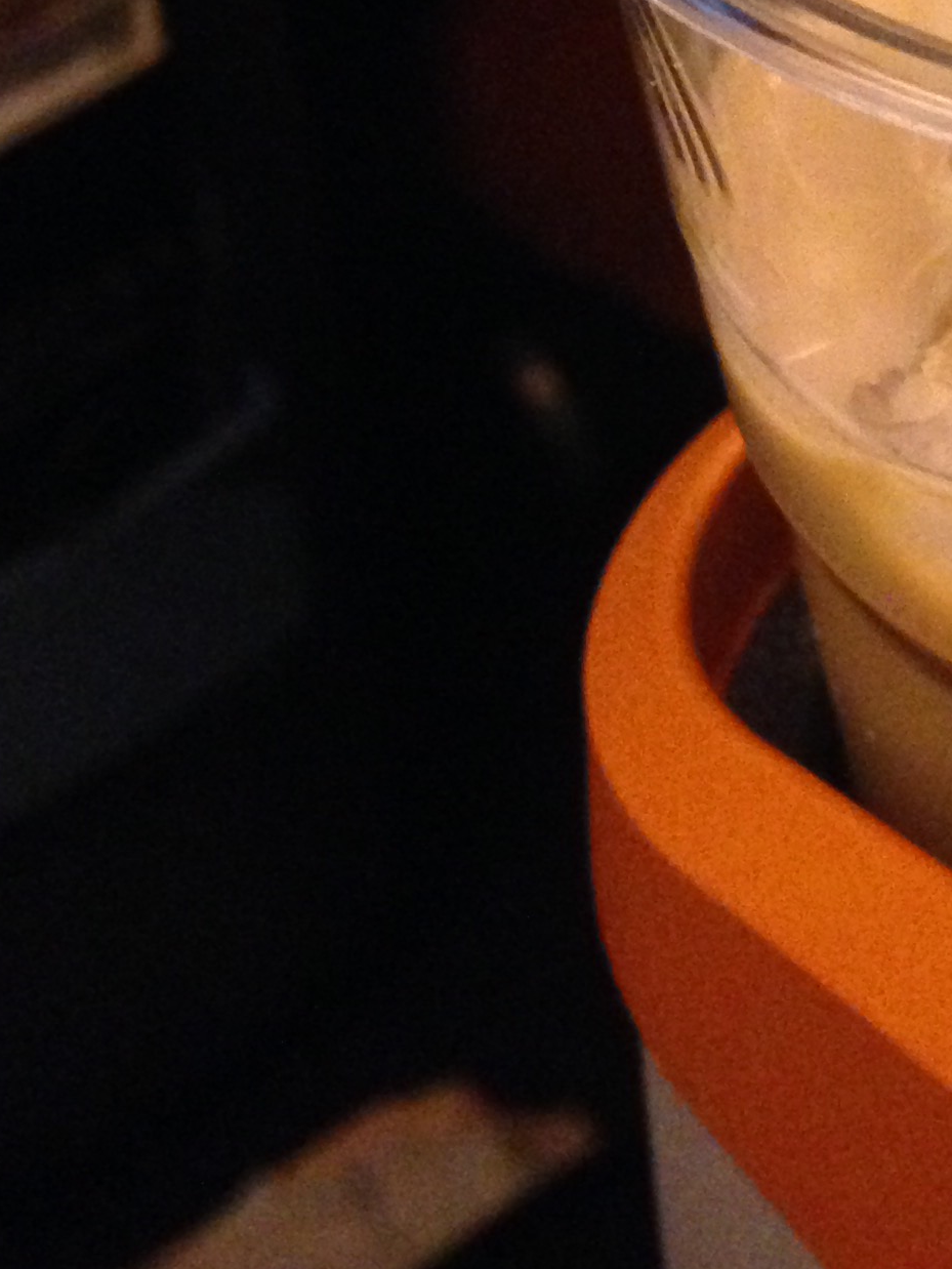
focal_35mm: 87
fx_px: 3189
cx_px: 1159
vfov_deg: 21.5
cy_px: -67
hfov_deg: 16.3
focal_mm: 4.12
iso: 640
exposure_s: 1/15
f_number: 2.4
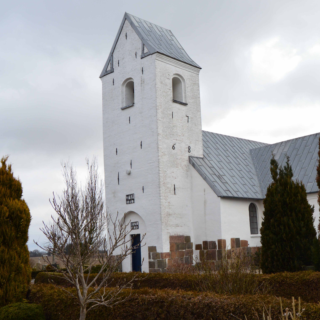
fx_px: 426
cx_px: 242
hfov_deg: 40.0
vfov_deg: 41.1
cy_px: 175
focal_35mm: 41
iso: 400
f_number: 11
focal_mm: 19
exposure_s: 1/320
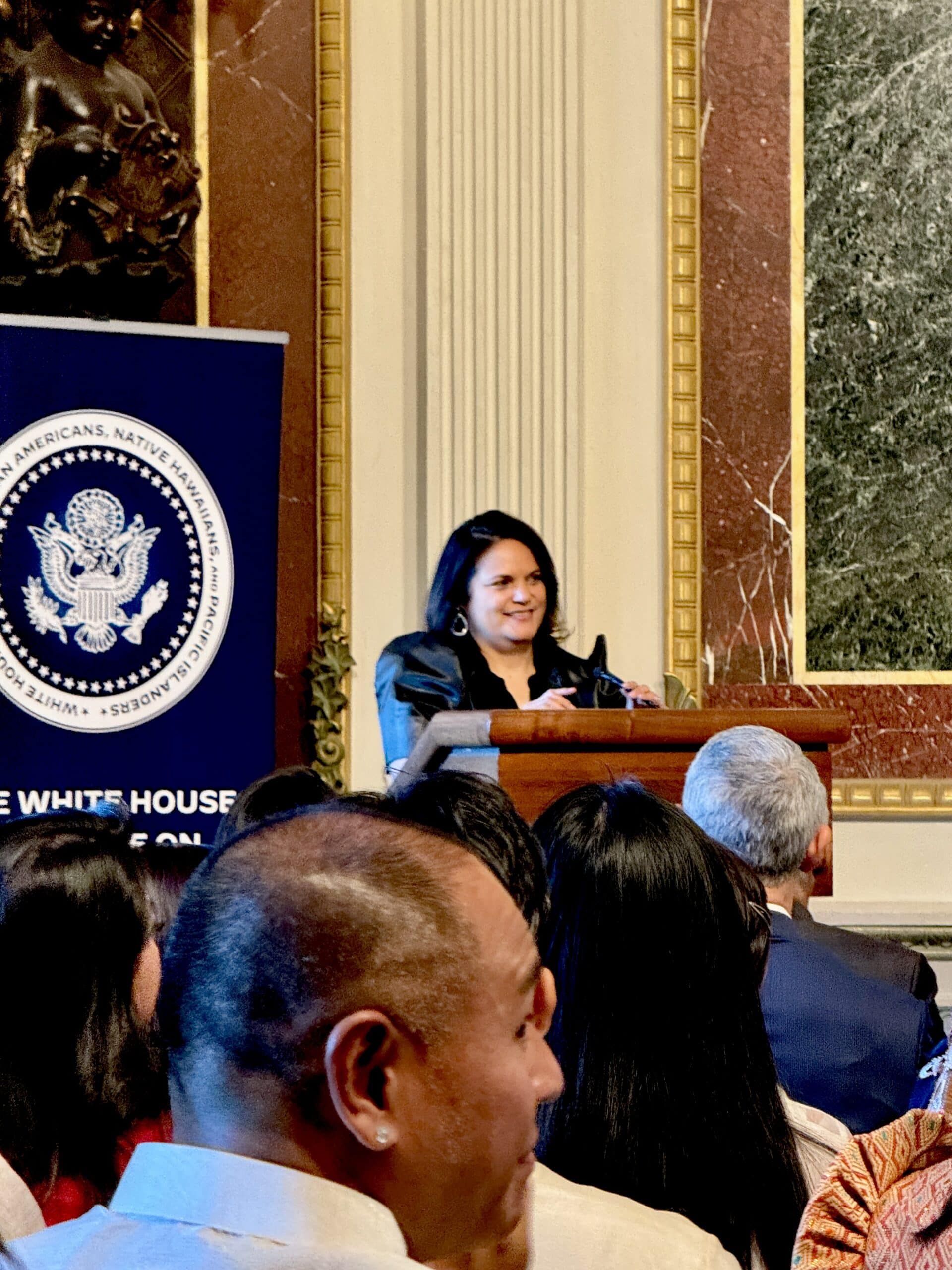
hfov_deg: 12.3
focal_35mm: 120
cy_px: 635
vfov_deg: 16.4
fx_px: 4400
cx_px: 476
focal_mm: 15.66
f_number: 2.8
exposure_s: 1/60
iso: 500
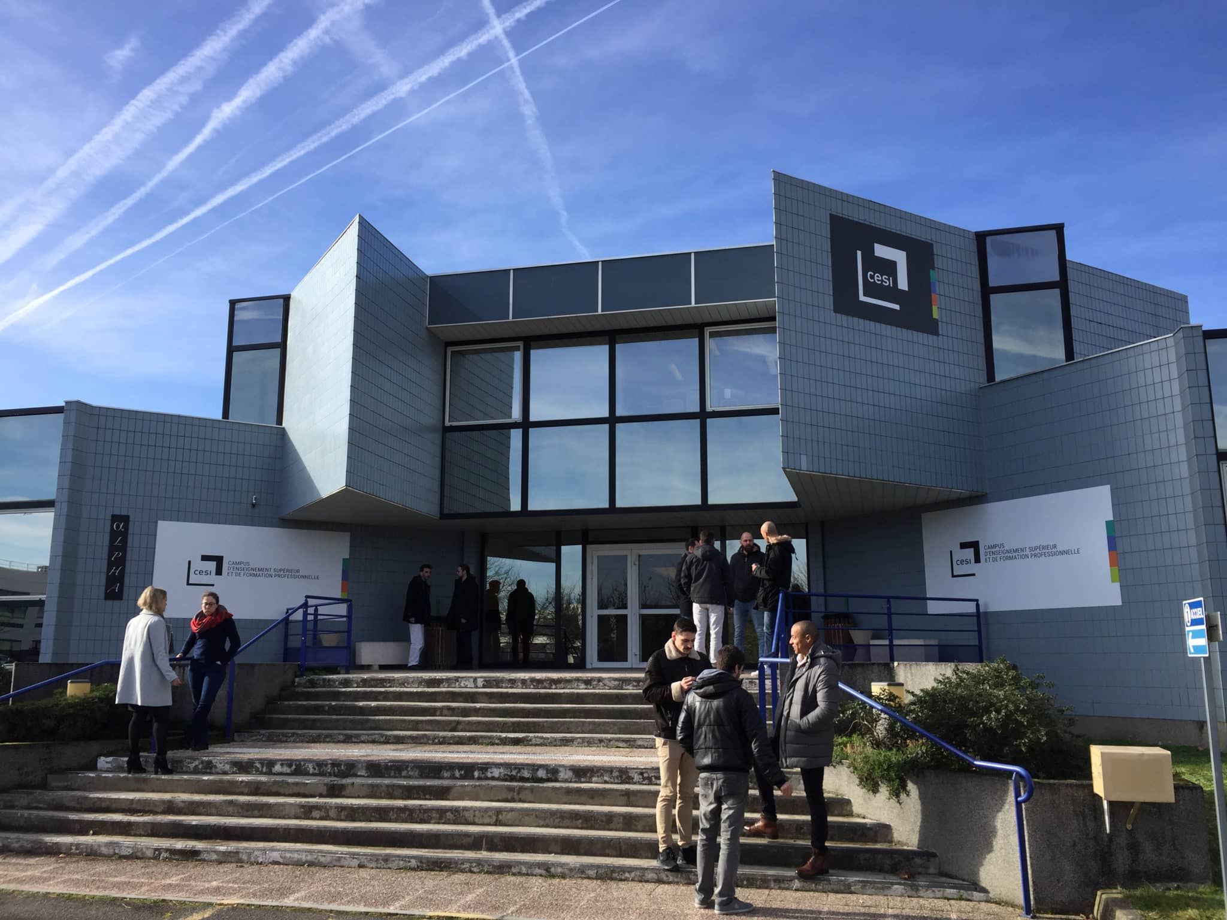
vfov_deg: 48.2
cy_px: 460
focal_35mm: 29
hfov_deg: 61.7
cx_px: 614
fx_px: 1028
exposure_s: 1/1199
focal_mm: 4.15
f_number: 2.2
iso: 32
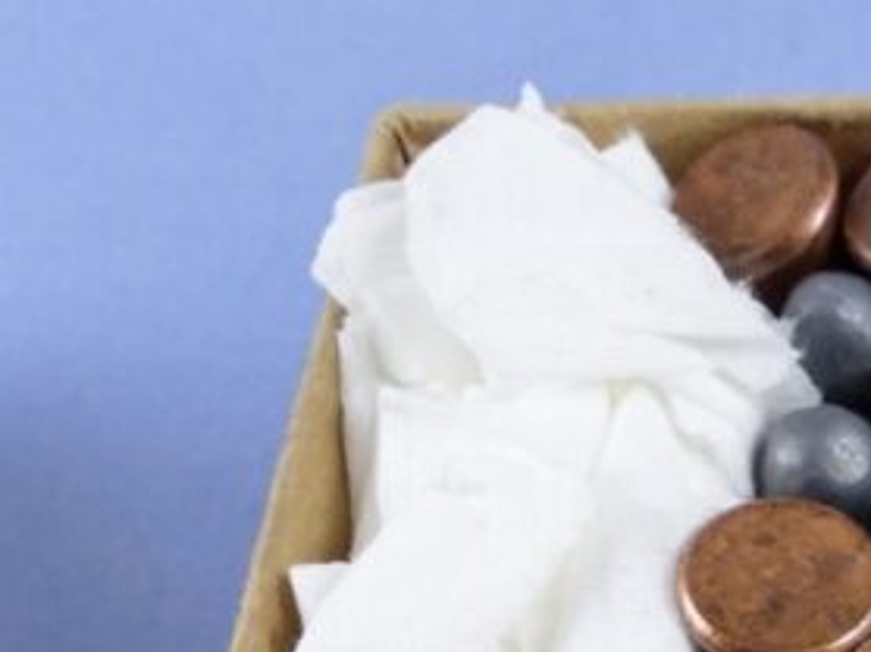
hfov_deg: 20.4
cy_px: 870
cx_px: 1335
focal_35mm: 81
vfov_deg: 17.0
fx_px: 2036
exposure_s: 1/60
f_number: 2.8
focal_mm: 4.5
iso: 160
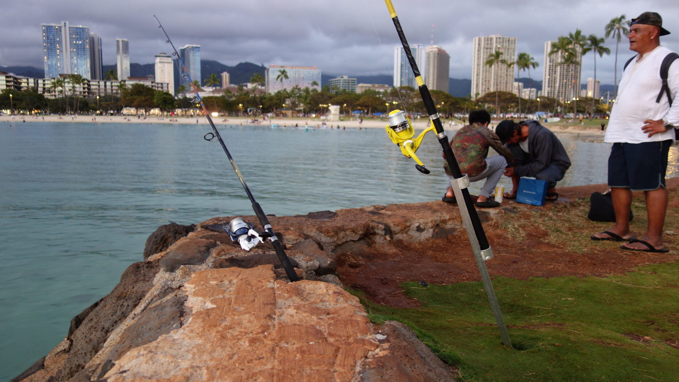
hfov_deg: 64.3
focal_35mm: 30
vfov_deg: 38.9
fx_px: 540
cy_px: 186
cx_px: 334
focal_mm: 10.4
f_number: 1.8
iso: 200
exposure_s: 1/30
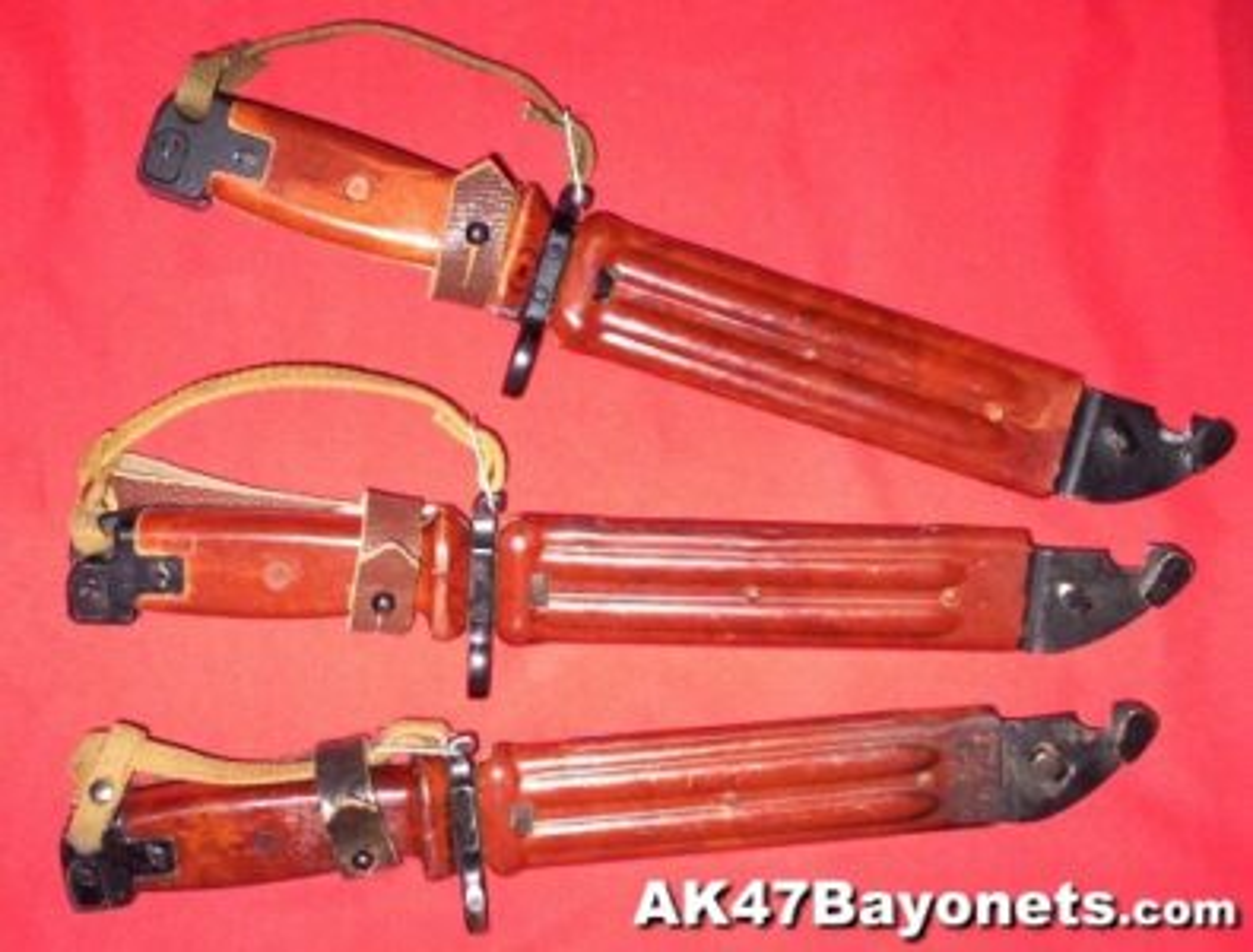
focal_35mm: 38
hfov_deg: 48.8
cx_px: 626
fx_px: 1382
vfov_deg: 38.0
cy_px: 476
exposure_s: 1/60
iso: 140
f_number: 4.5
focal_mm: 4.99
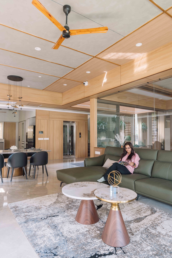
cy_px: 129
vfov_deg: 78.6
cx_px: 86
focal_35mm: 22
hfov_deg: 57.2
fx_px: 158
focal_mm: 22
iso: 125
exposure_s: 1/2
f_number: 8
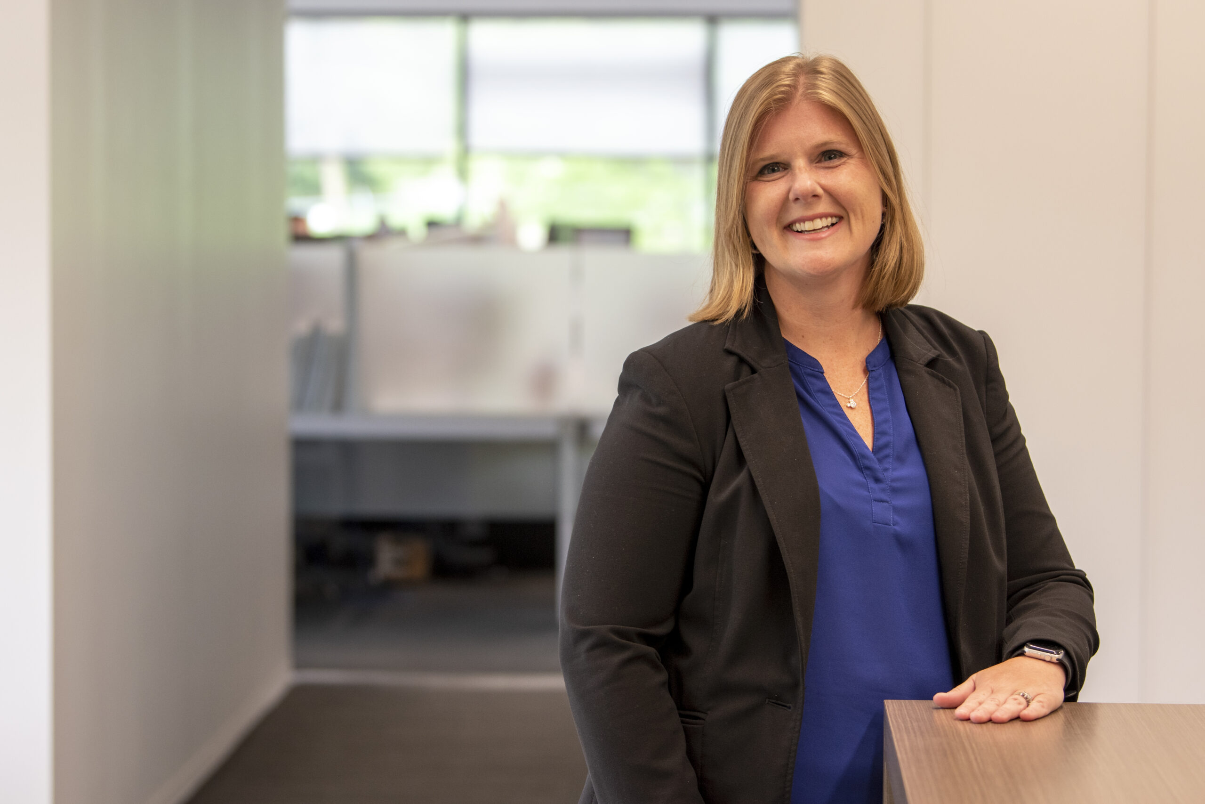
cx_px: 602
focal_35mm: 105
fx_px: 3515
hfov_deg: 19.5
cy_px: 402
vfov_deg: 13.0
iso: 400
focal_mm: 70
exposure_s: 1/125
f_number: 2.8
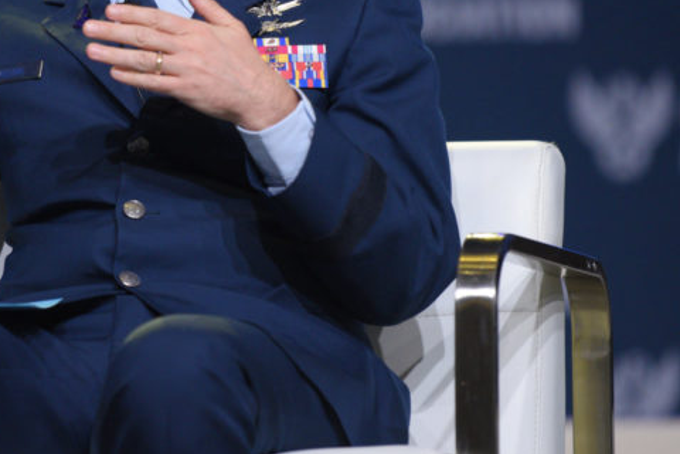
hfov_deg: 4.9
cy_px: 94
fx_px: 7876
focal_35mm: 417
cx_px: 166
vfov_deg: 3.3
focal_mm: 200
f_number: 3.2
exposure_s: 1/400
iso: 2000
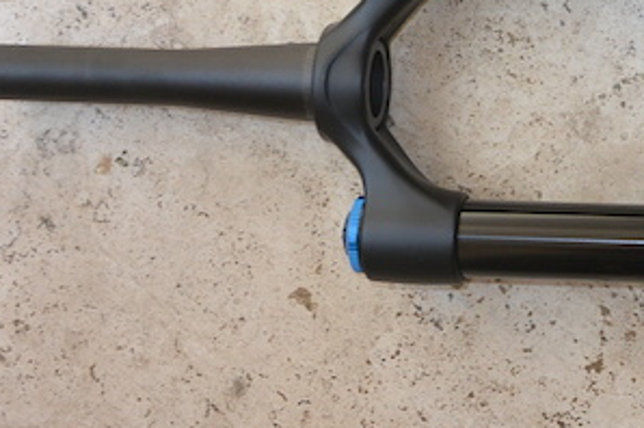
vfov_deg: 15.5
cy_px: -27
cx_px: 804
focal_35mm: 86
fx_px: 1537
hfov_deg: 21.7
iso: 160
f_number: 6.3
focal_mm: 12
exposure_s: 1/60
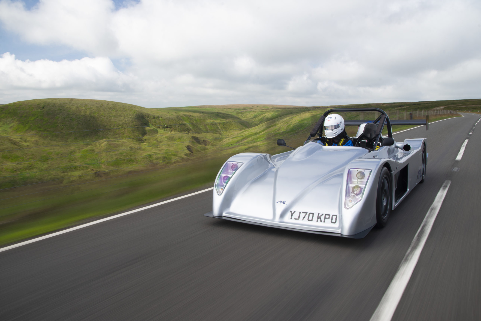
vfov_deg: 47.9
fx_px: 361
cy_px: 160
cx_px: 240
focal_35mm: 27
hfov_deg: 67.4
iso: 125
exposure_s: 1/30
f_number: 18
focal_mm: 18
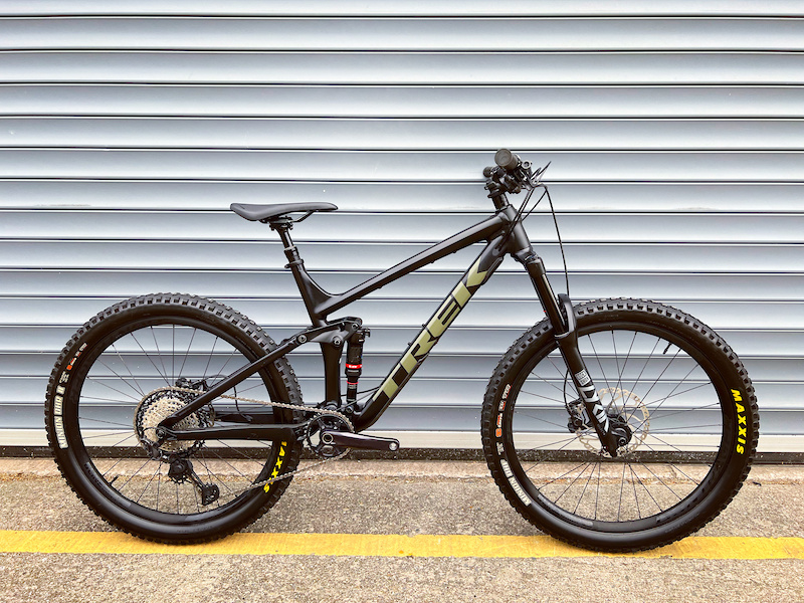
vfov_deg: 53.1
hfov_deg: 67.3
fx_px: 604
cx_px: 402
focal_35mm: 26
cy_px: 302
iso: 50
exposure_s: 1/121
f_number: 1.5
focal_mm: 5.7
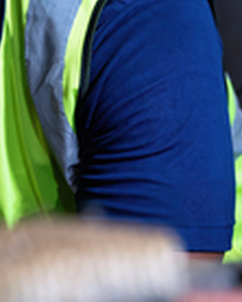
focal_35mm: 187
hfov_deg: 7.9
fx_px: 1676
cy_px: -26
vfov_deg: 10.2
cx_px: -214
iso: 1000
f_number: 2.8
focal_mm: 47
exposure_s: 1/250
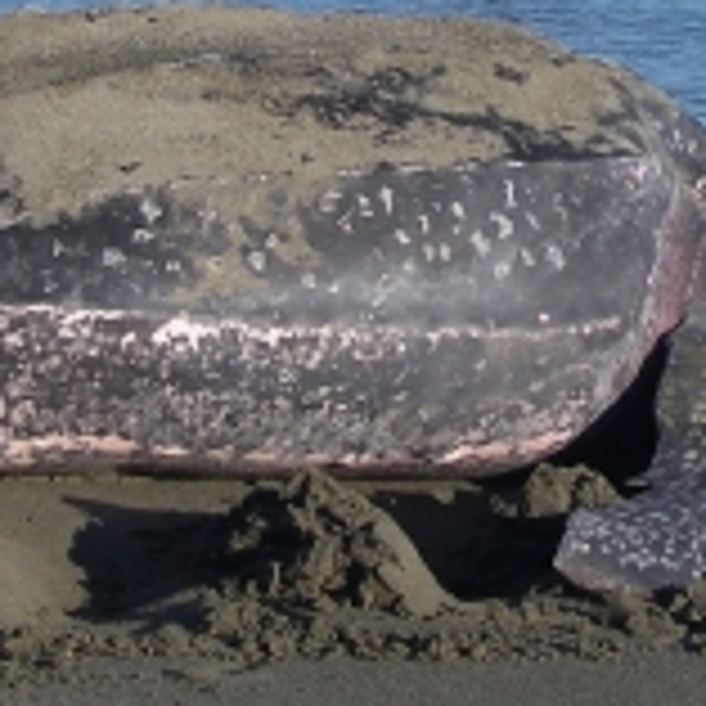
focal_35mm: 143
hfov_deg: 12.2
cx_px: 418
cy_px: 25
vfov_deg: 12.1
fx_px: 3300
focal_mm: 6.3
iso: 64
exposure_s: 1/200
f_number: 6.6
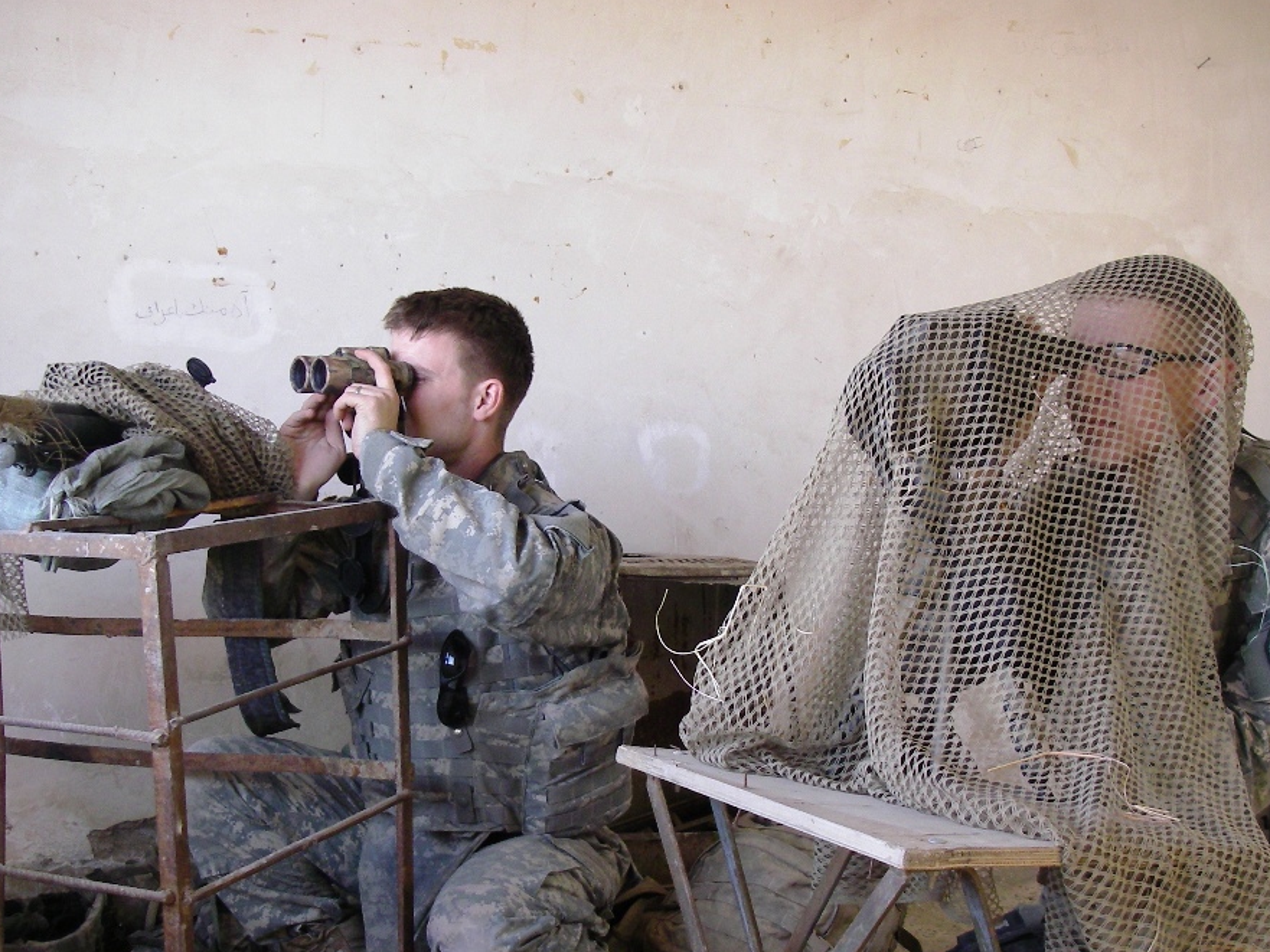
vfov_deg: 27.4
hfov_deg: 36.2
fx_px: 1945
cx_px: 638
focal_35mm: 53
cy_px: 592
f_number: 3.3
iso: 125
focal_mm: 6.3
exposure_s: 1/50
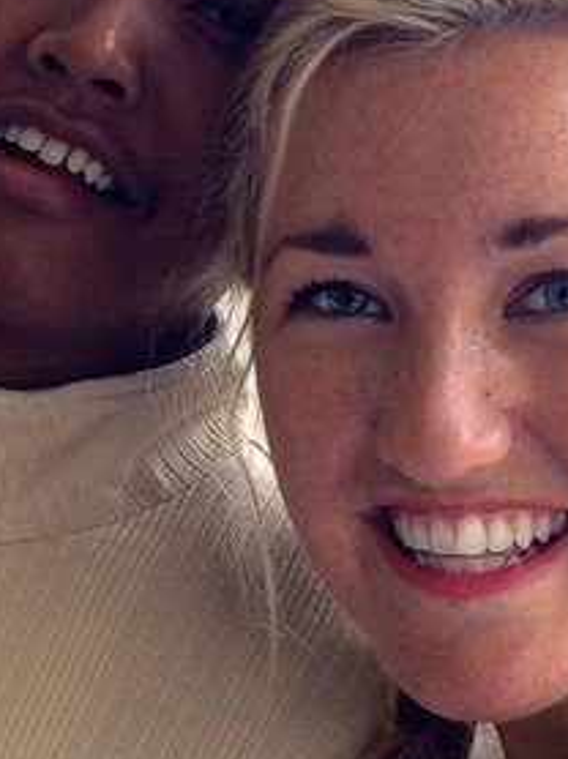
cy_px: 349
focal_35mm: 107
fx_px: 2345
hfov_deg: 13.4
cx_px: -147
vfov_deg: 18.4
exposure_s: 1/100
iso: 50
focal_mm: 4.15
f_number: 2.2
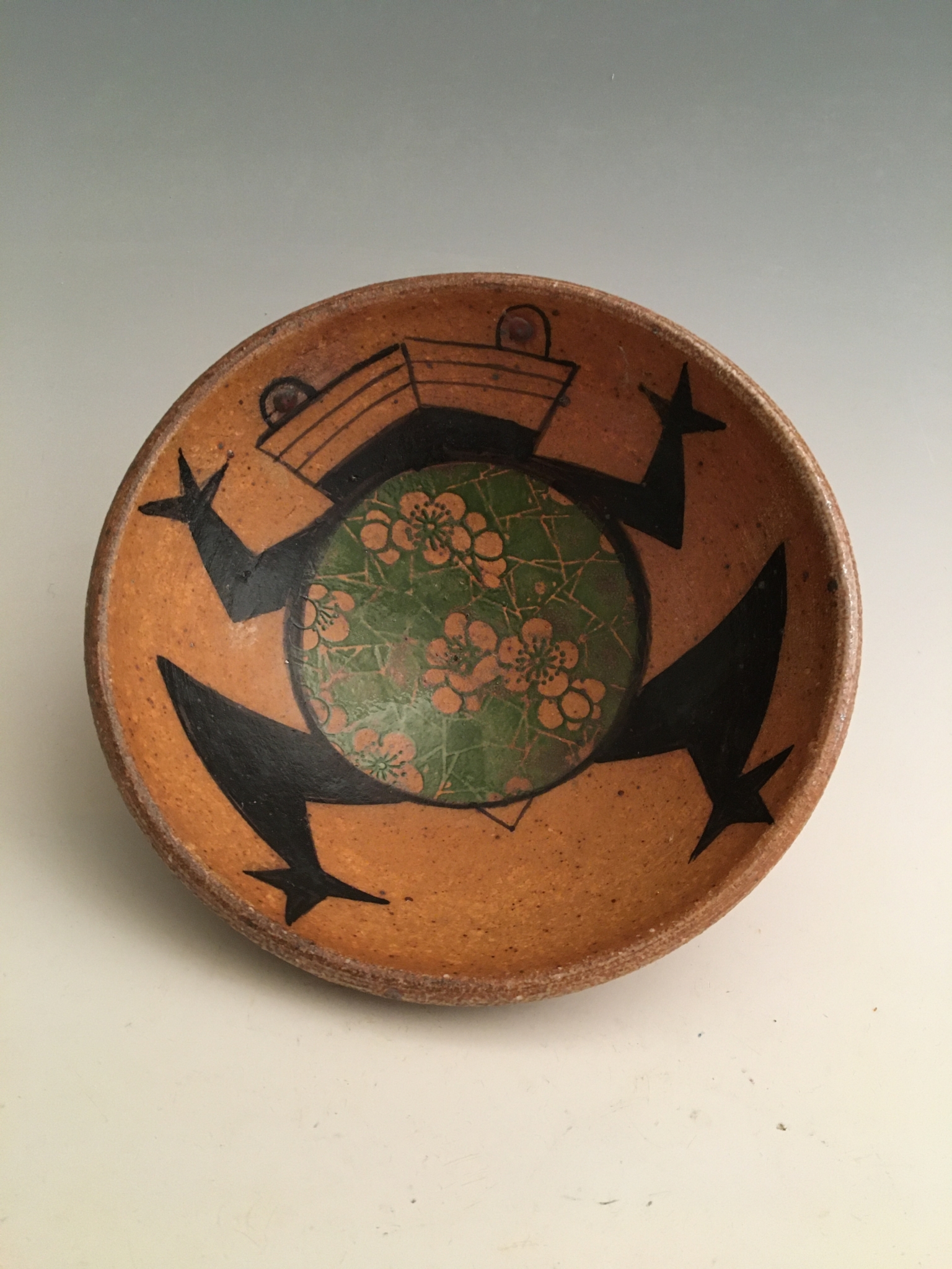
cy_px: 634
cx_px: 476
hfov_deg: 48.2
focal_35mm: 29
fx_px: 1063
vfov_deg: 61.7
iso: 160
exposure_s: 1/30
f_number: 2.2
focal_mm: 4.15
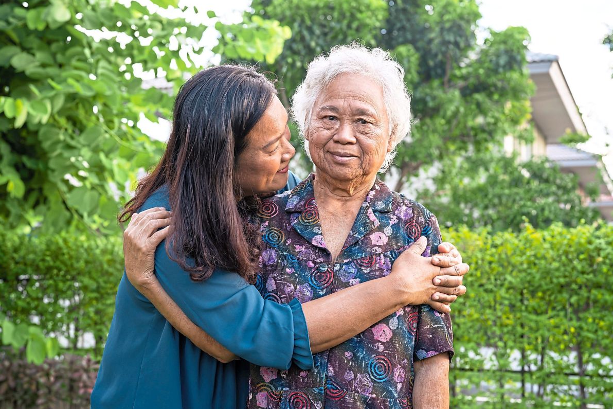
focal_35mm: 52
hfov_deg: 38.2
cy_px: 208
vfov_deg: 26.0
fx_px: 885
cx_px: 299
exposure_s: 1/50
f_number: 4
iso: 125
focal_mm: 50
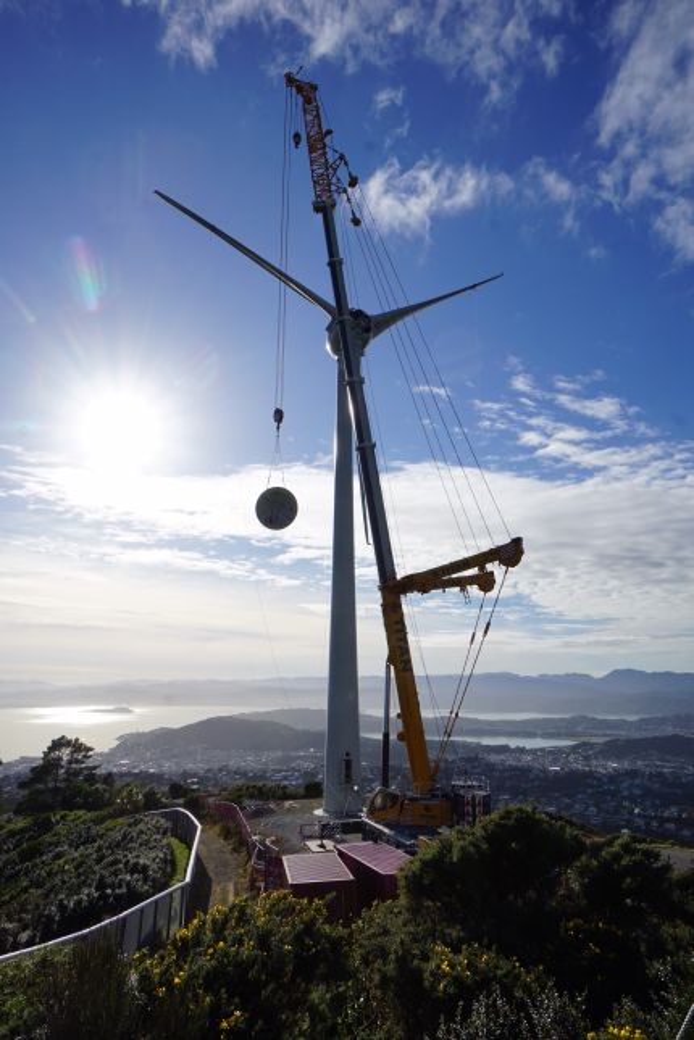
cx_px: 347
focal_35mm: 22
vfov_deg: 77.3
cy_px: 520
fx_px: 651
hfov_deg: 56.1
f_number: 11
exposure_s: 1/320
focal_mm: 15
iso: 100
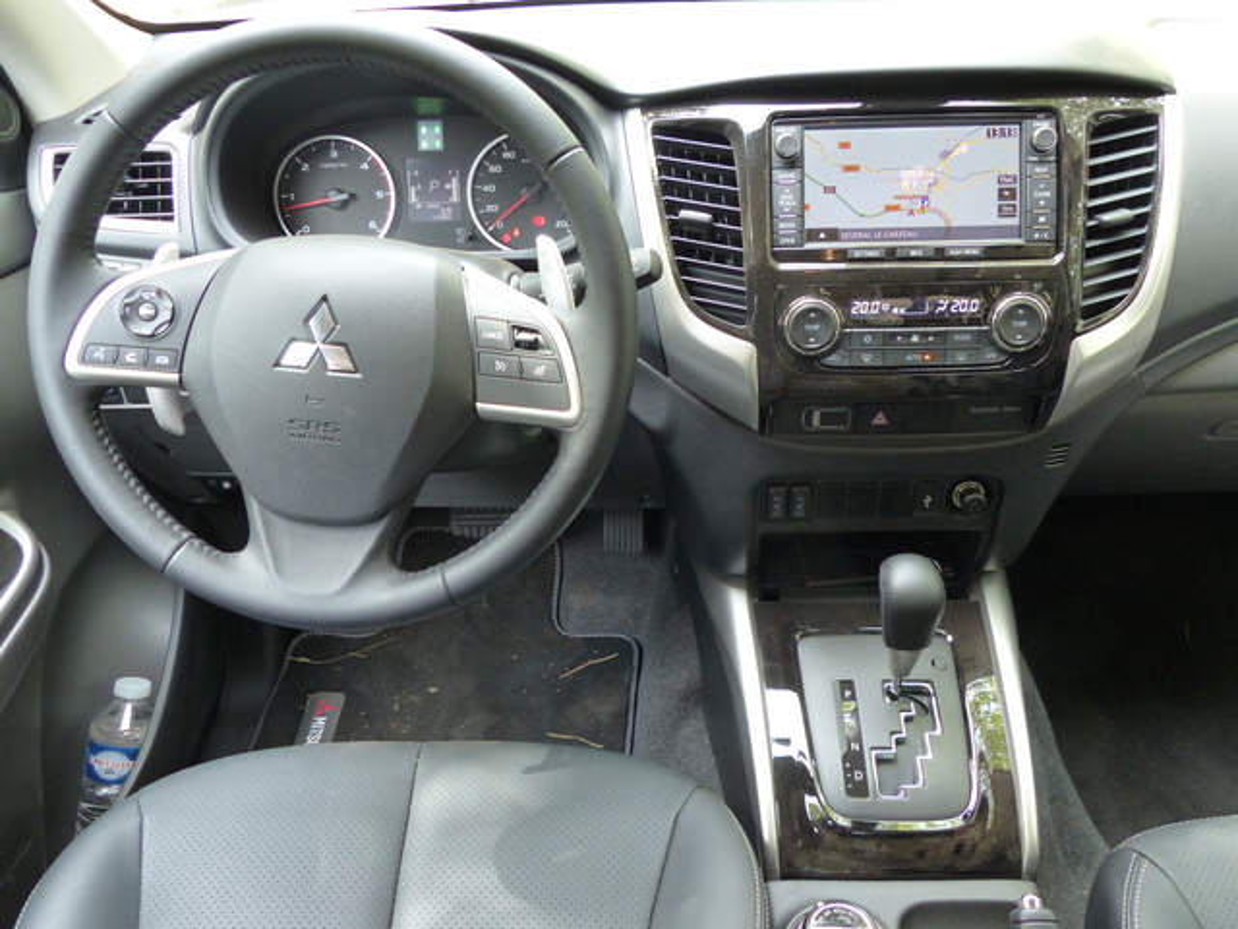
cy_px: 464
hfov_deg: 61.7
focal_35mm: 29
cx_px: 619
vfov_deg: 48.2
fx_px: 1037
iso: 400
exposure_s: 1/40
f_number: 2.8
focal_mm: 5.2
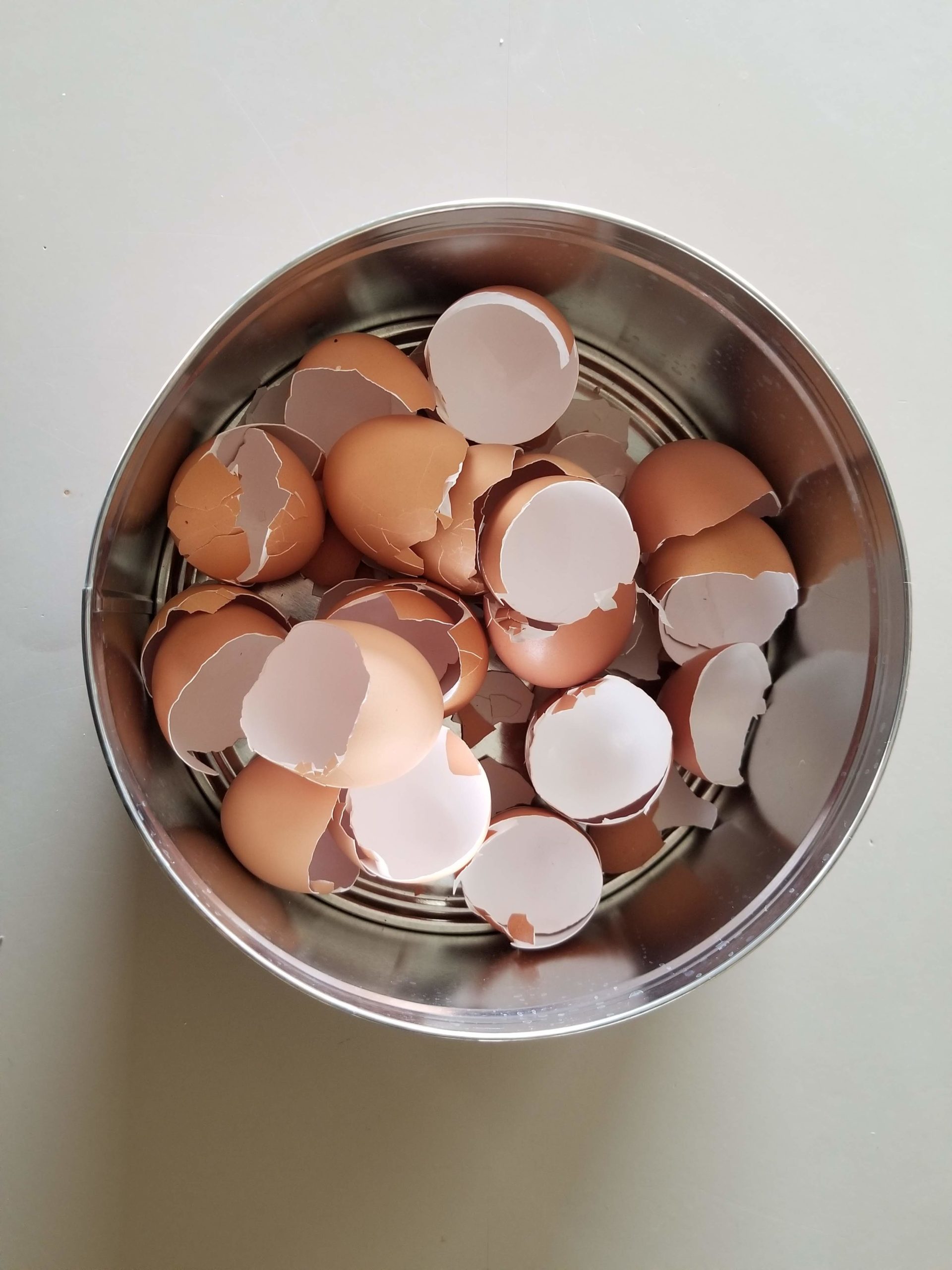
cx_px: 476
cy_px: 635
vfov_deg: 67.3
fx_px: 953
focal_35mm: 26
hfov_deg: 53.1
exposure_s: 1/18
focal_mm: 4.25
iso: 200
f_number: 1.7
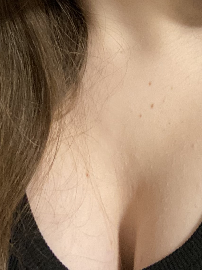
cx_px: 123
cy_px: -91
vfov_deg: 21.5
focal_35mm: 81
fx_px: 630
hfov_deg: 18.2
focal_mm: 2.71
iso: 320
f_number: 2.2
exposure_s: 1/25
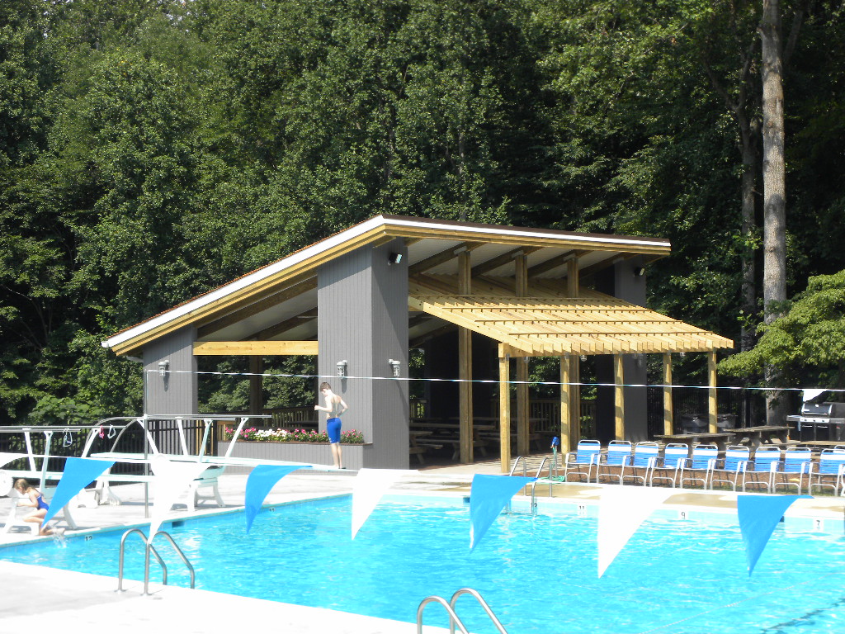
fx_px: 1831
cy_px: 317
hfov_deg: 26.0
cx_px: 422
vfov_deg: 19.6
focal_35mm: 75
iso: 64
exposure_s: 1/215
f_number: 5.6
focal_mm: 13.4
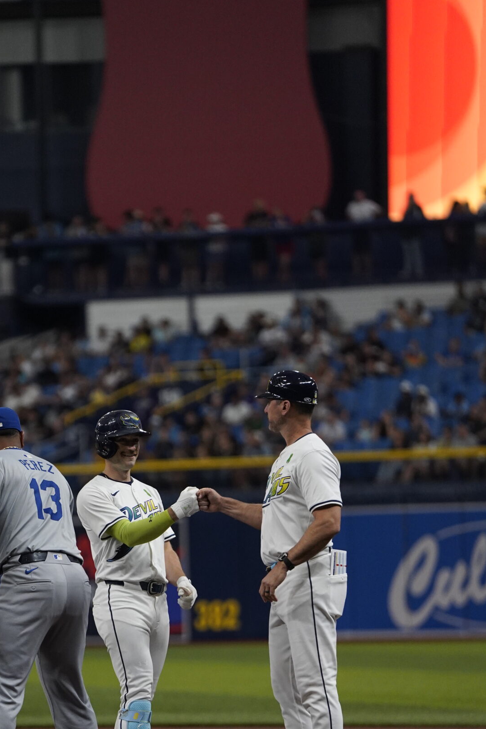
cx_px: 153
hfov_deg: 4.3
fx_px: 6436
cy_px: 542
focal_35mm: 318
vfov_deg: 6.5
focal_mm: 200
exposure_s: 1/2500
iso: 2500
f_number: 2.8
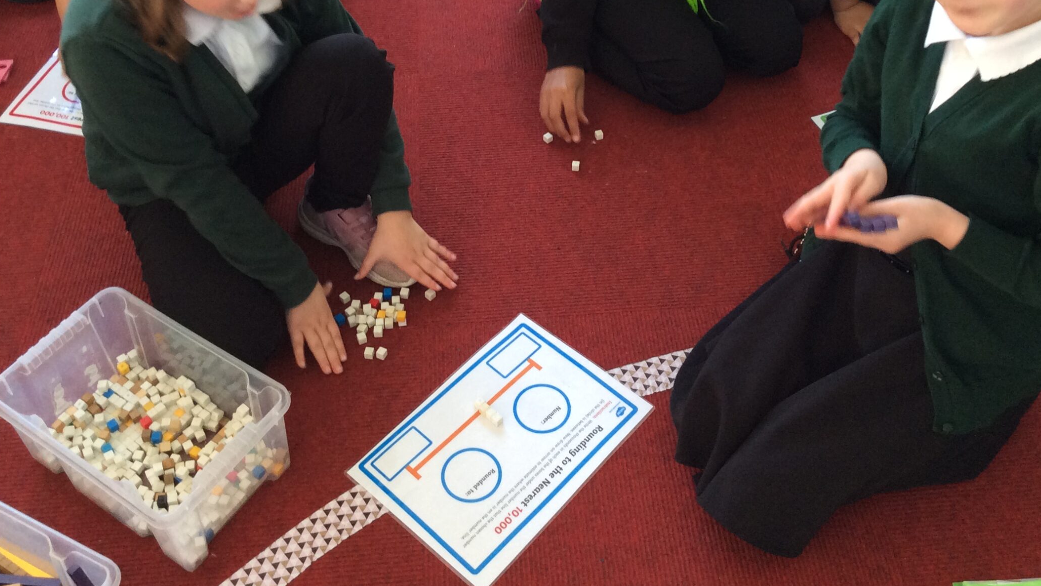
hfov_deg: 47.3
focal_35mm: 43
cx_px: 532
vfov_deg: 27.2
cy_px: 113
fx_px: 1187
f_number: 2.4
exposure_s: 1/25
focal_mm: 3.3
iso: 64
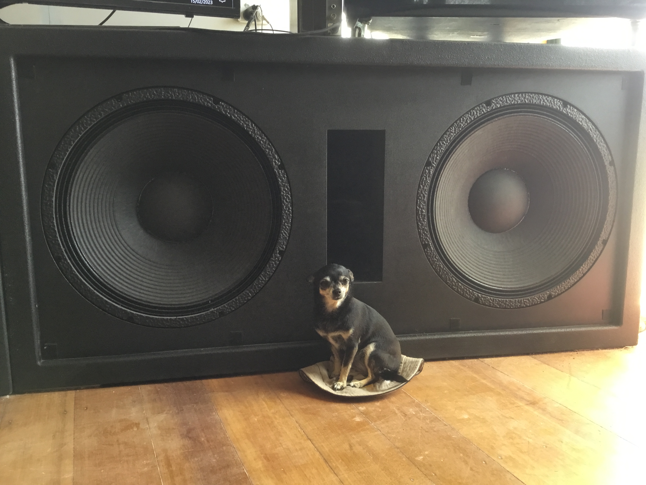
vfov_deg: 45.4
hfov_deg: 58.4
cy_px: 242
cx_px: 323
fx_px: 579
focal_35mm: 31
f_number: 2.4
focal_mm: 3.3
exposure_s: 1/33
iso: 125
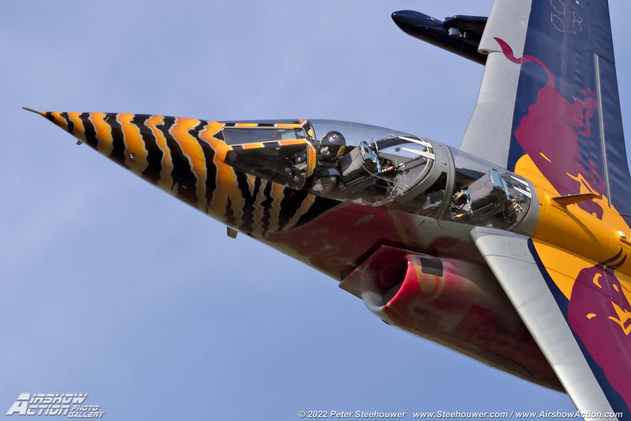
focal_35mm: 750
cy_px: 210
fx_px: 13153
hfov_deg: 2.7
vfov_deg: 1.8
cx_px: 316
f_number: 7.1
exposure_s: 1/2500
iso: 400
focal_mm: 500
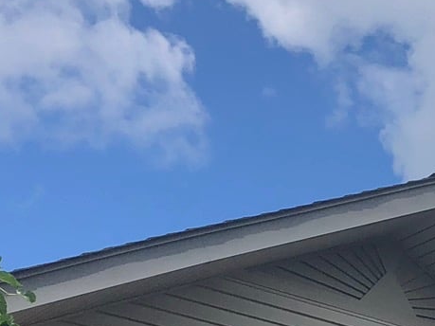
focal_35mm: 125
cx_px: 515
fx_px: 1570
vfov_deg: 11.6
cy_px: 400
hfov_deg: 15.2
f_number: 1.8
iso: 20
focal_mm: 3.99
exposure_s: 1/3436
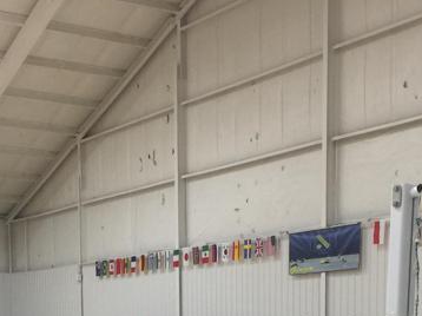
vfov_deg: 16.5
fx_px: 1011
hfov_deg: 23.6
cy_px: 443
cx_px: 244
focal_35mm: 83
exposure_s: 1/15
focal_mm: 4.15
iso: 50
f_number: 2.2
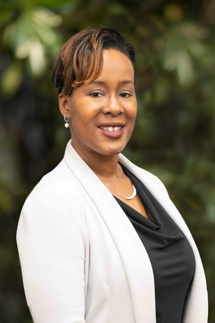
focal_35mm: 104
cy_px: 162
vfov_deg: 19.6
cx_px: 108
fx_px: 931
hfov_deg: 13.2
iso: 1250
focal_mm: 104
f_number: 4.5
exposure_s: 1/200
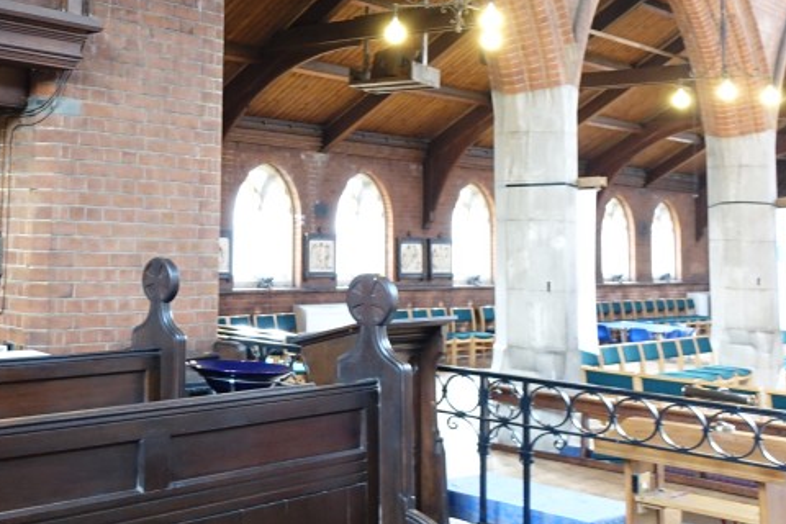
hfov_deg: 37.0
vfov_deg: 26.5
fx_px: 1092
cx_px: 74
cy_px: 112
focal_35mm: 50
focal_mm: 8.8
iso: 800
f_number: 2.8
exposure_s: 1/25
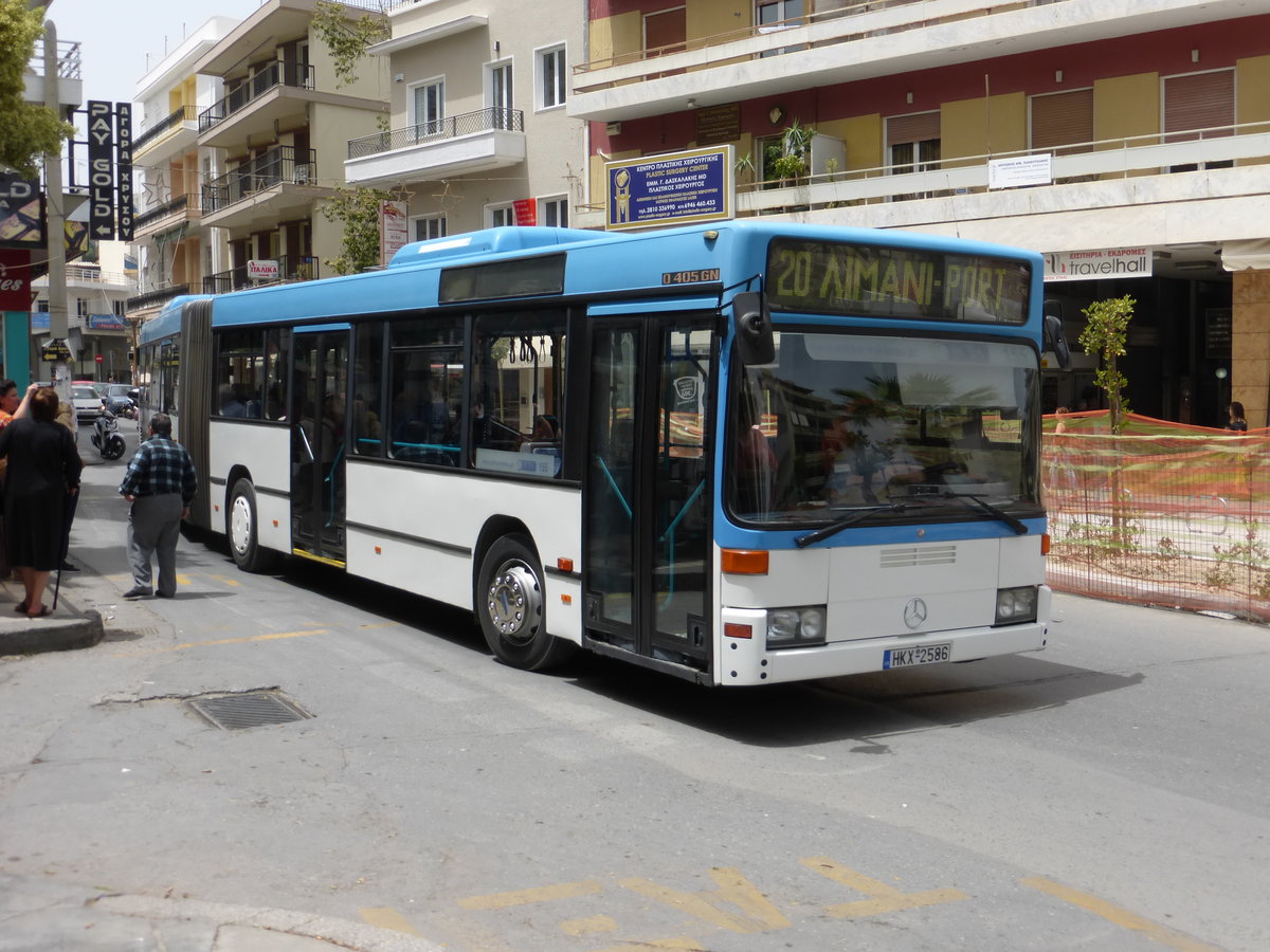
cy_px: 476
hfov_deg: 47.9
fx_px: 1431
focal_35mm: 39
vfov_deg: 36.8
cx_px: 635
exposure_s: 1/800
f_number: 3.9
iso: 100
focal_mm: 6.9
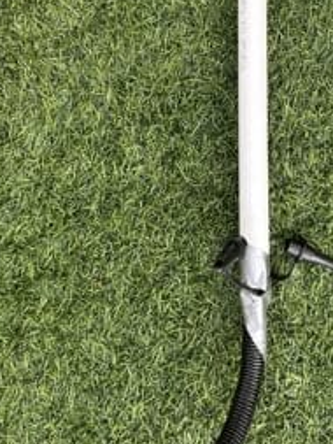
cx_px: 112
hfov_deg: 18.2
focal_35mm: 81
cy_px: -31
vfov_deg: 22.9
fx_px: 1038
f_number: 1.78
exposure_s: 1/604
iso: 80
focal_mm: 6.86
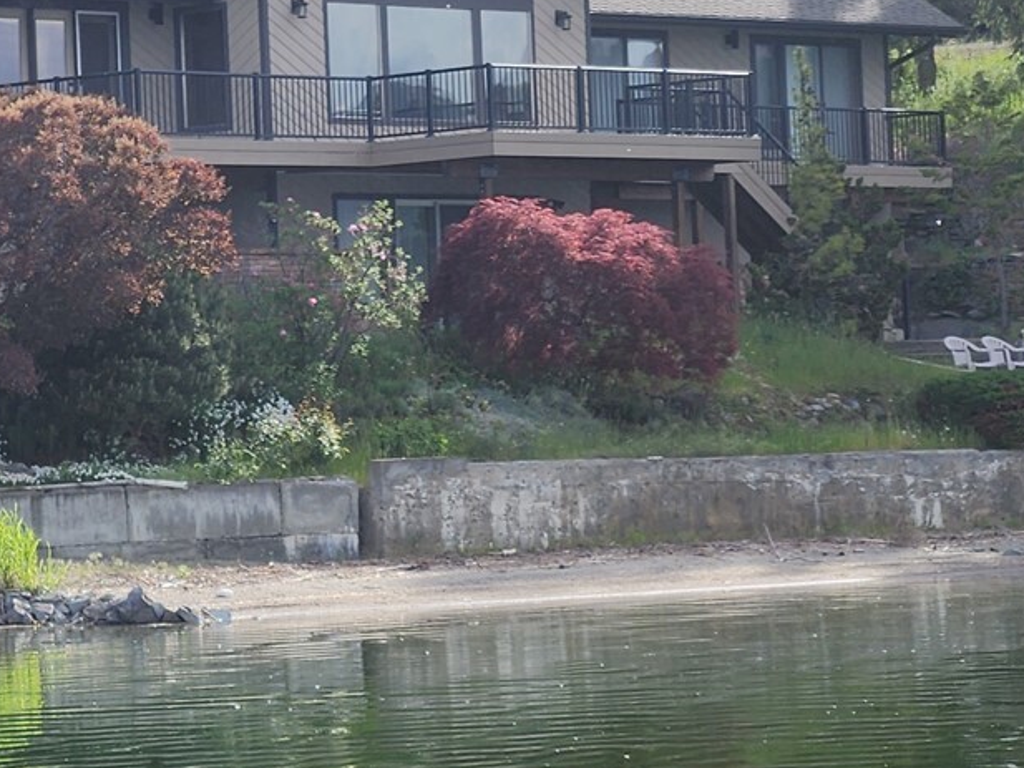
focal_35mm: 179
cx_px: -204
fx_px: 5296
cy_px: 221
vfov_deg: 8.3
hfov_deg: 10.8
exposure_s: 1/1024
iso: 25
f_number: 2.4
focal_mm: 7
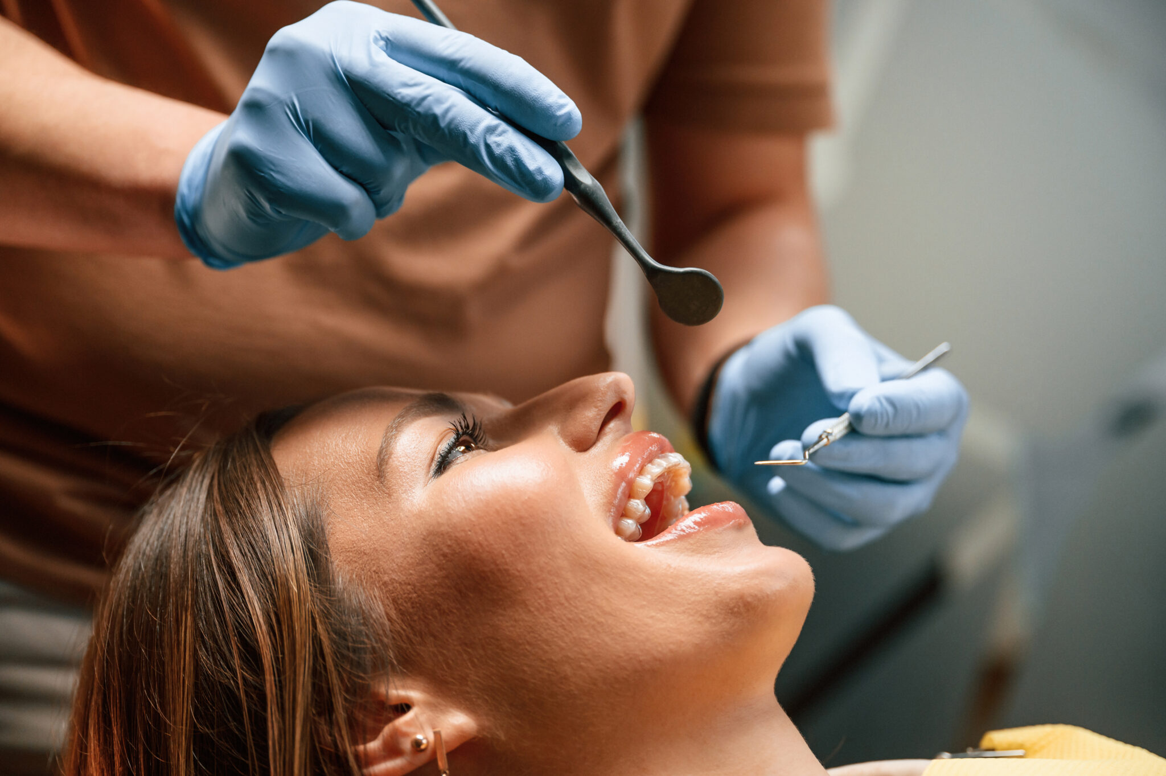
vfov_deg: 23.4
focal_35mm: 58
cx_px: 583
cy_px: 388
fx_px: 1877
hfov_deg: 34.5
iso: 800
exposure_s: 1/640
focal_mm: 58
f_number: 3.2
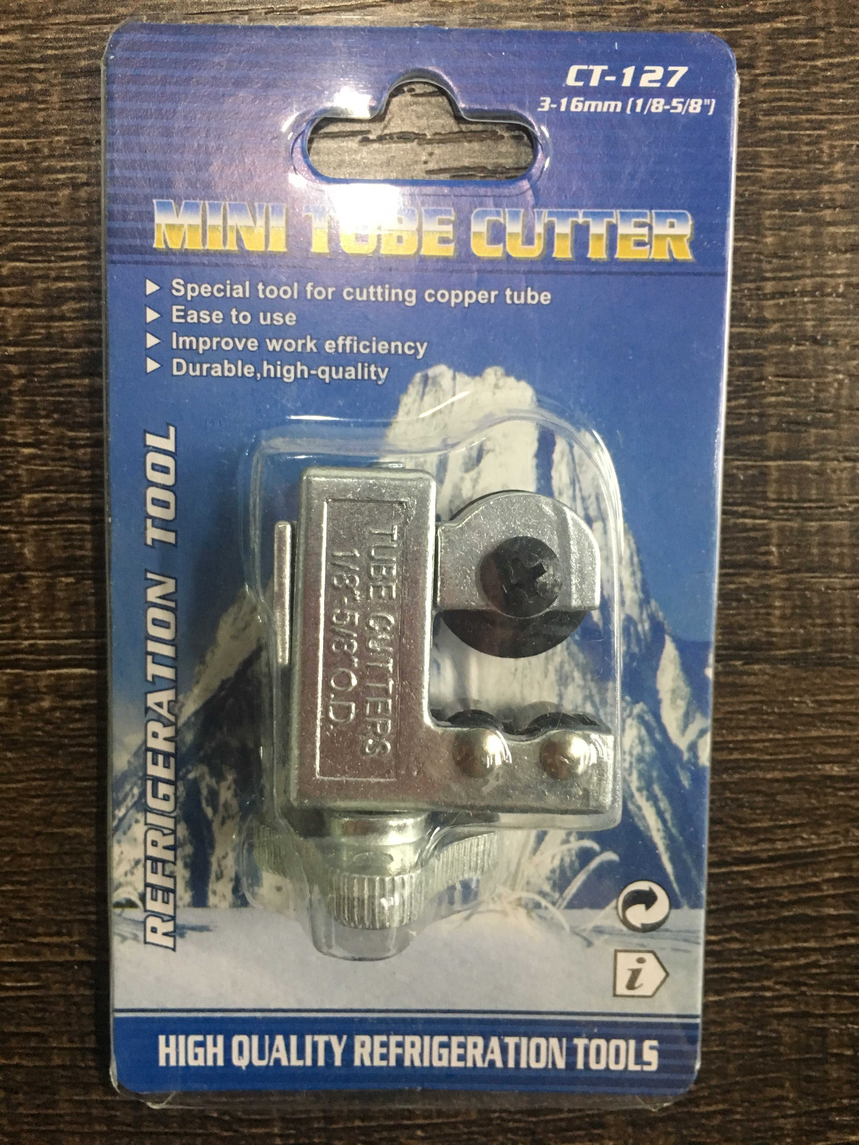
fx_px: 960
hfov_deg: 48.2
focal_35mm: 29
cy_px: 572
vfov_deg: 61.7
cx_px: 430
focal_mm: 4.15
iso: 250
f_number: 2.2
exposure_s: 1/33
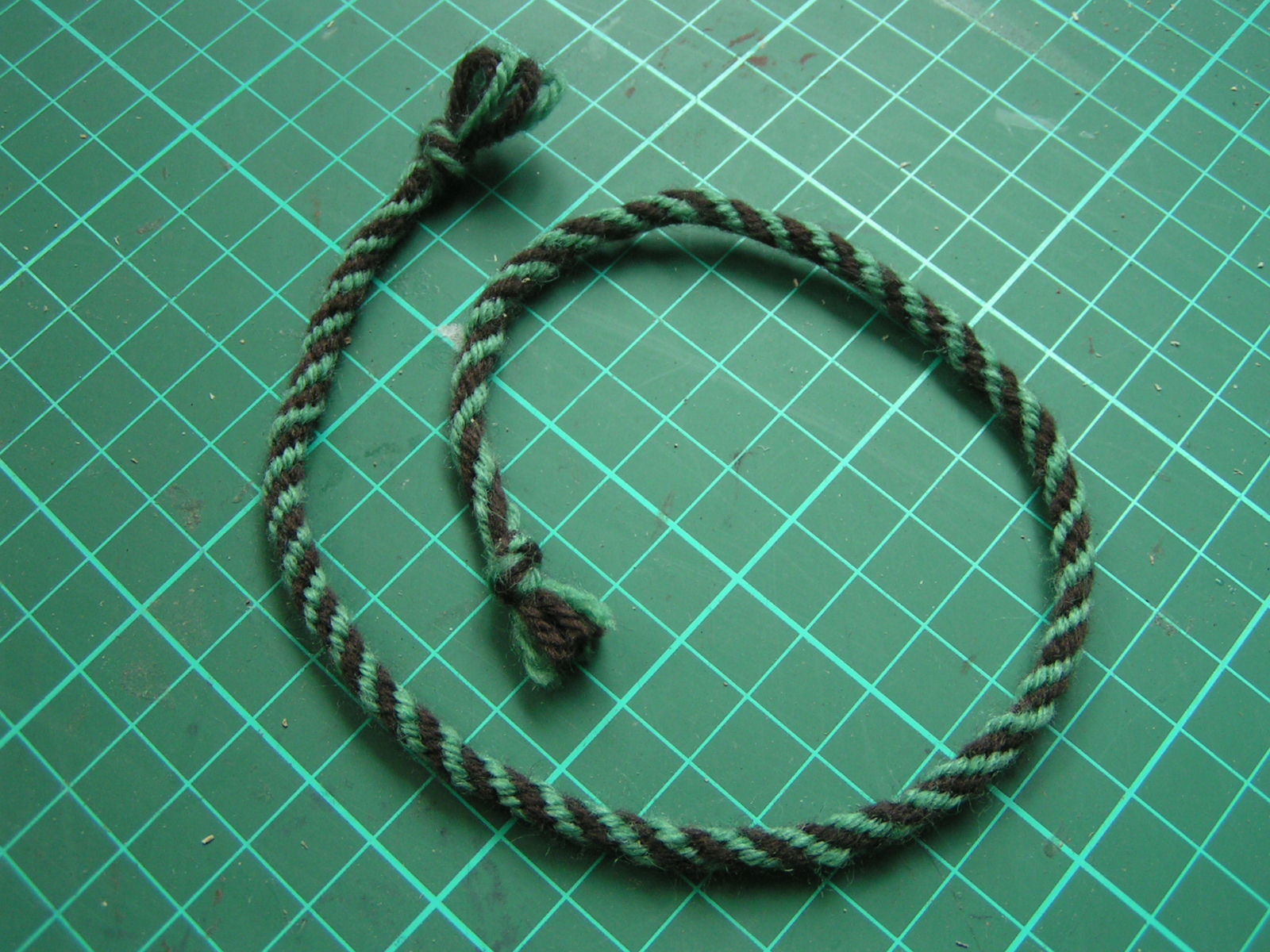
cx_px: 635
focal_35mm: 38
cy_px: 476
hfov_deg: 49.0
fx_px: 1394
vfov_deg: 37.7
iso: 100
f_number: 2.8
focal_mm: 5.8
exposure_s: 1/40
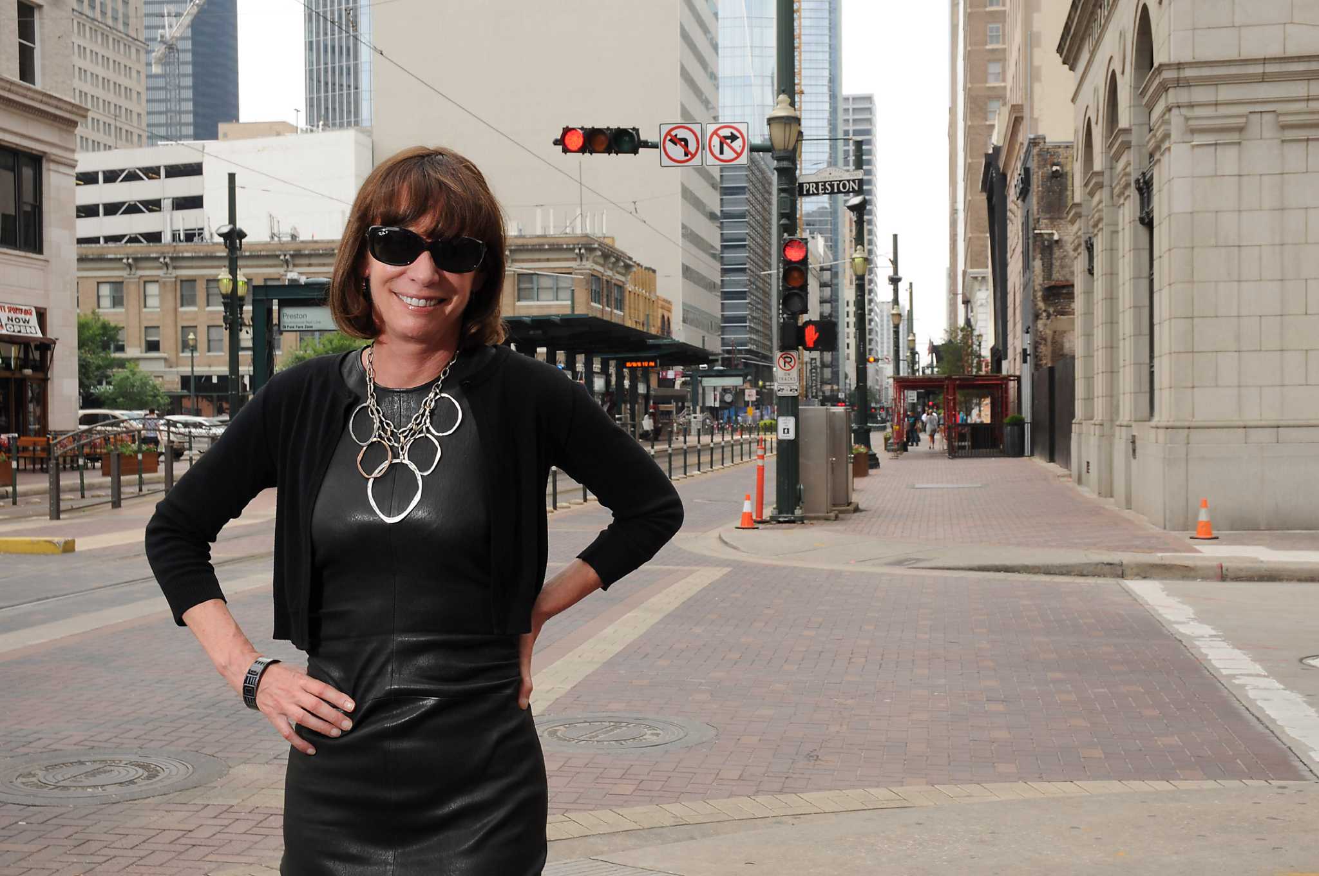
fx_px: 1866
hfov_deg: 38.9
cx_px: 660
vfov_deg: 26.4
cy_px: 438
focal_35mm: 51
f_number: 9
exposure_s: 1/160
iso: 200
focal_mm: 34
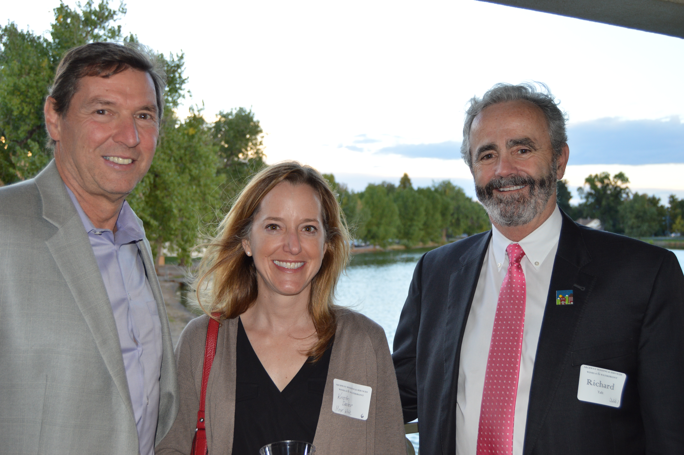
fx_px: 797
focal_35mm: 42
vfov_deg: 31.8
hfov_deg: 46.4
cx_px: 342
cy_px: 228
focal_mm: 28
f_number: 4
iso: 320
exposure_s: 1/125
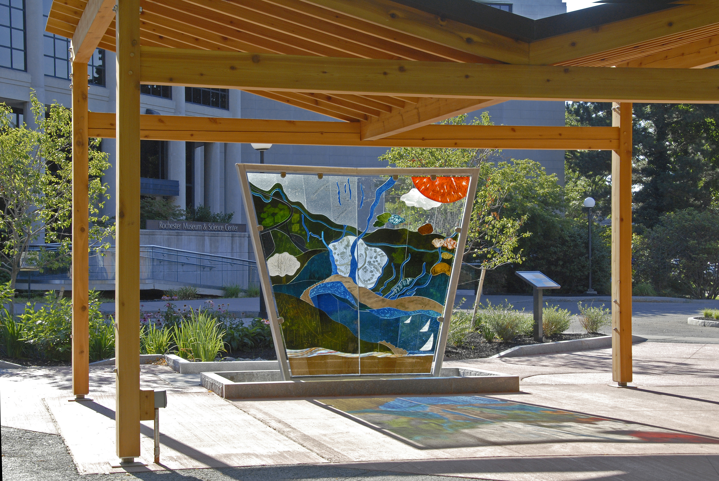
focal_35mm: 66
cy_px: 240
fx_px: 1320
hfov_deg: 30.5
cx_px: 360
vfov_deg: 20.7
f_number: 11
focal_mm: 44
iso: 250
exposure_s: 1/100
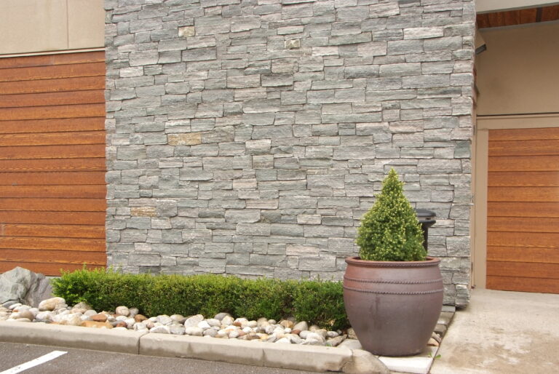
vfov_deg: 34.3
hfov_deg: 49.5
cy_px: 187
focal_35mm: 39
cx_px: 280
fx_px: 606
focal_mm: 26
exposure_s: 1/225
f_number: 9
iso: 640
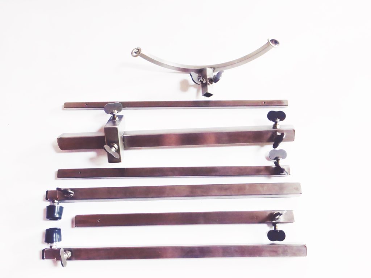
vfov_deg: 39.7
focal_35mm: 36
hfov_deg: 51.4
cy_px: 139
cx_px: 186
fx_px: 386
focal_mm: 18
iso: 3200
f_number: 7.1
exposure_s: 1/60
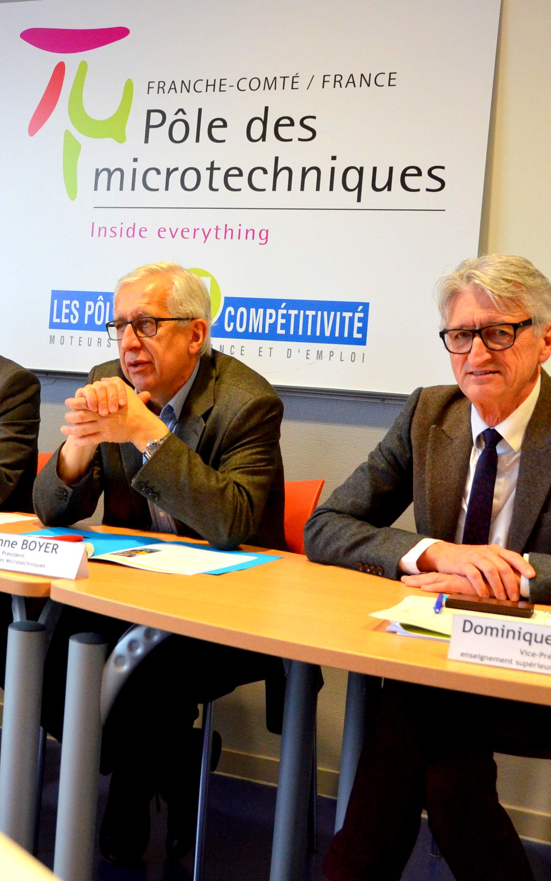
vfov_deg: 36.3
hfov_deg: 22.9
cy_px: 435
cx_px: 120
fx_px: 1346
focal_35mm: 56
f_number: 5
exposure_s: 1/100
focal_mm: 24
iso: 1600
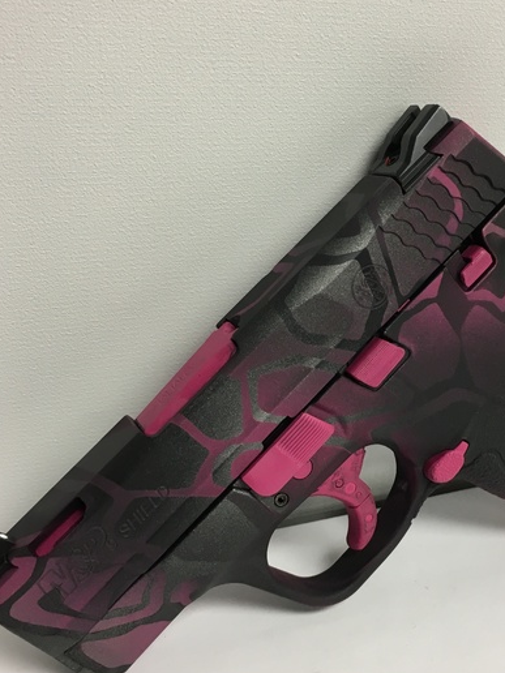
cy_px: 374
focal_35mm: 45
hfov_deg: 31.8
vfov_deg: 42.0
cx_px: 359
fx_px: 875
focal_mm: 4.15
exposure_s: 1/30
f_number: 2.2
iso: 64
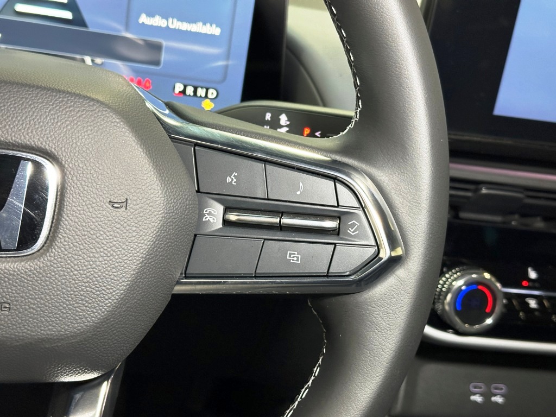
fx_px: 771
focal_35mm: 48
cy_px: 208
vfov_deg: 30.3
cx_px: 278
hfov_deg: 39.7
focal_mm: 6.86
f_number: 1.78
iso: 500
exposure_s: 1/40
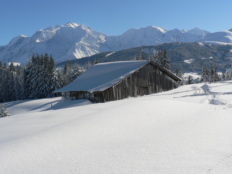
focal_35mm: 48
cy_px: 77
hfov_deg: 39.6
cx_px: 132
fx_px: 322
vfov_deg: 30.2
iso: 80
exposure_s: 1/800
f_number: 5.6
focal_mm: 6.6
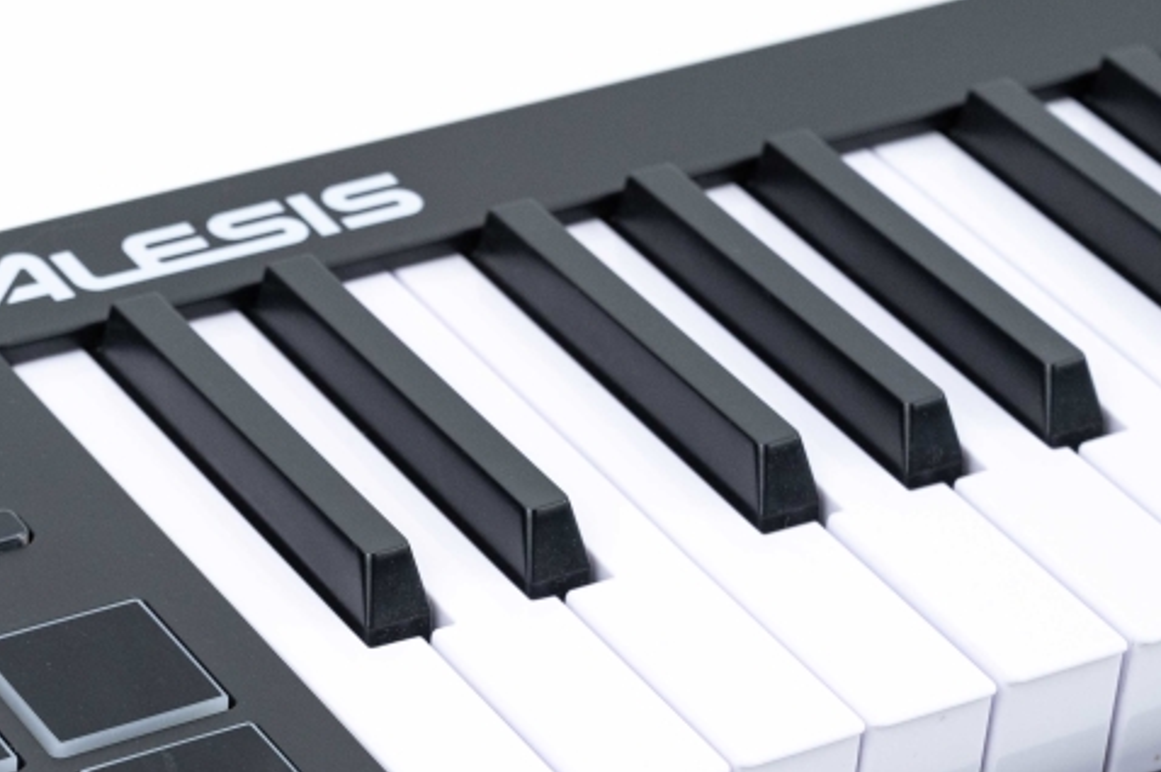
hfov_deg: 12.7
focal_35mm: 161
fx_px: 5189
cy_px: 704
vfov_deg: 8.5
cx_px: 146
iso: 800
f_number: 8
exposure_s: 1/125
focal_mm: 70
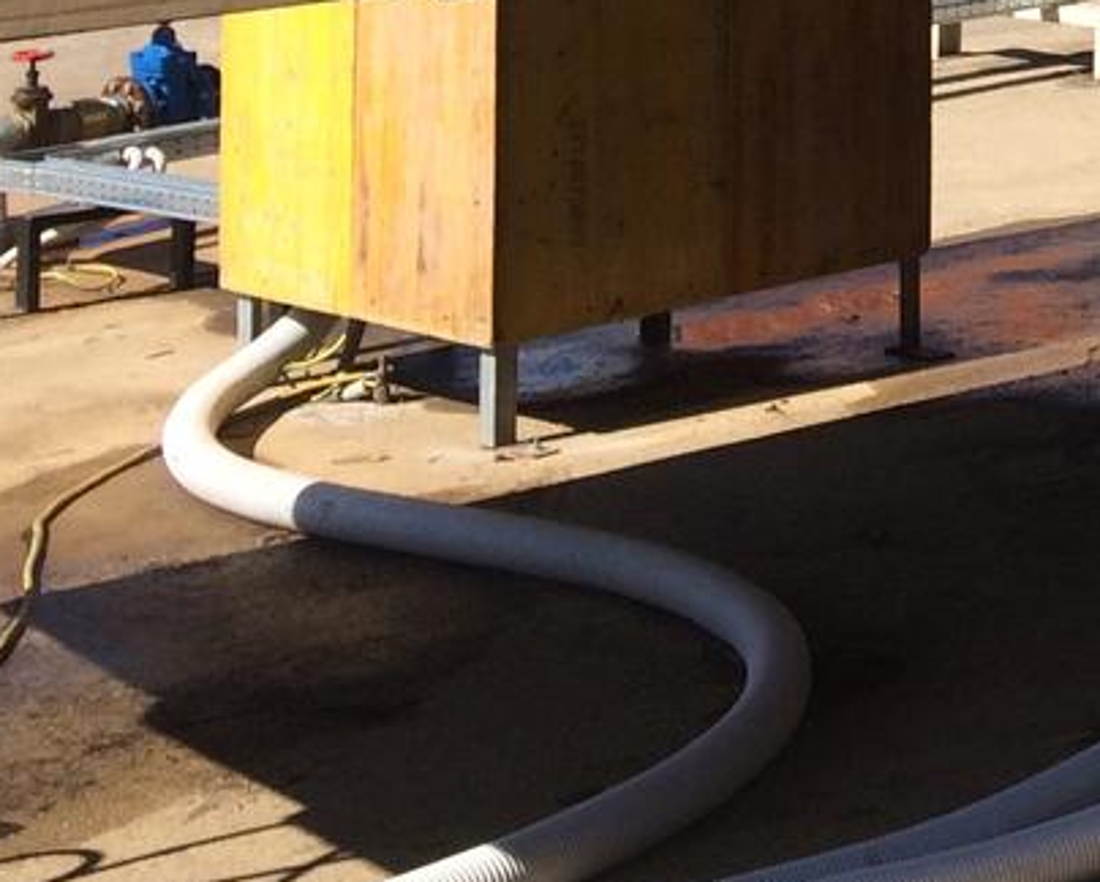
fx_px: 3650
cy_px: -645
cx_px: 1713
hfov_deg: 15.6
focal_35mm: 112
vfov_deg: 12.7
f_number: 2.2
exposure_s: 1/1866
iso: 32
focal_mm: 4.15
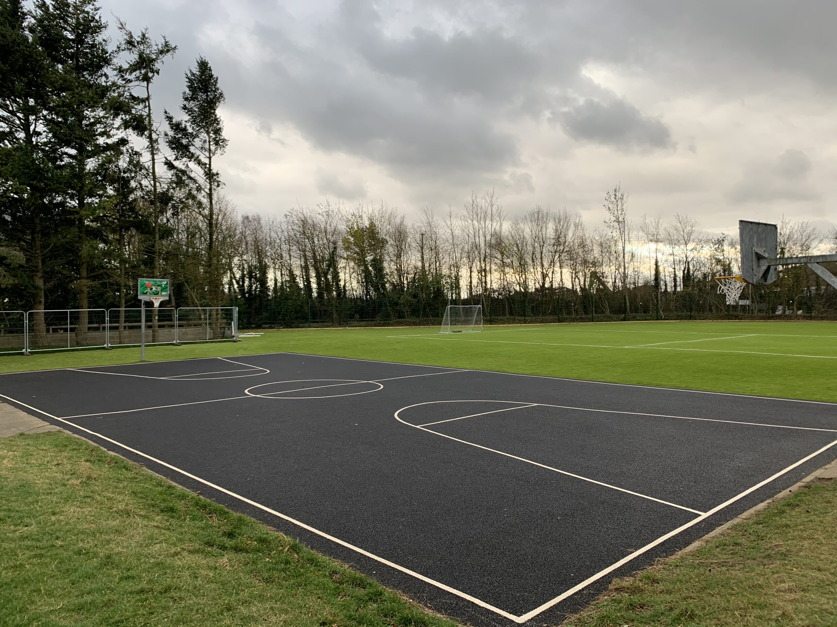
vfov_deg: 53.1
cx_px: 418
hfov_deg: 67.3
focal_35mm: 26
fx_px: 629
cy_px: 314
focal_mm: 4.25
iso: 32
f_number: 1.8
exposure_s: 1/121
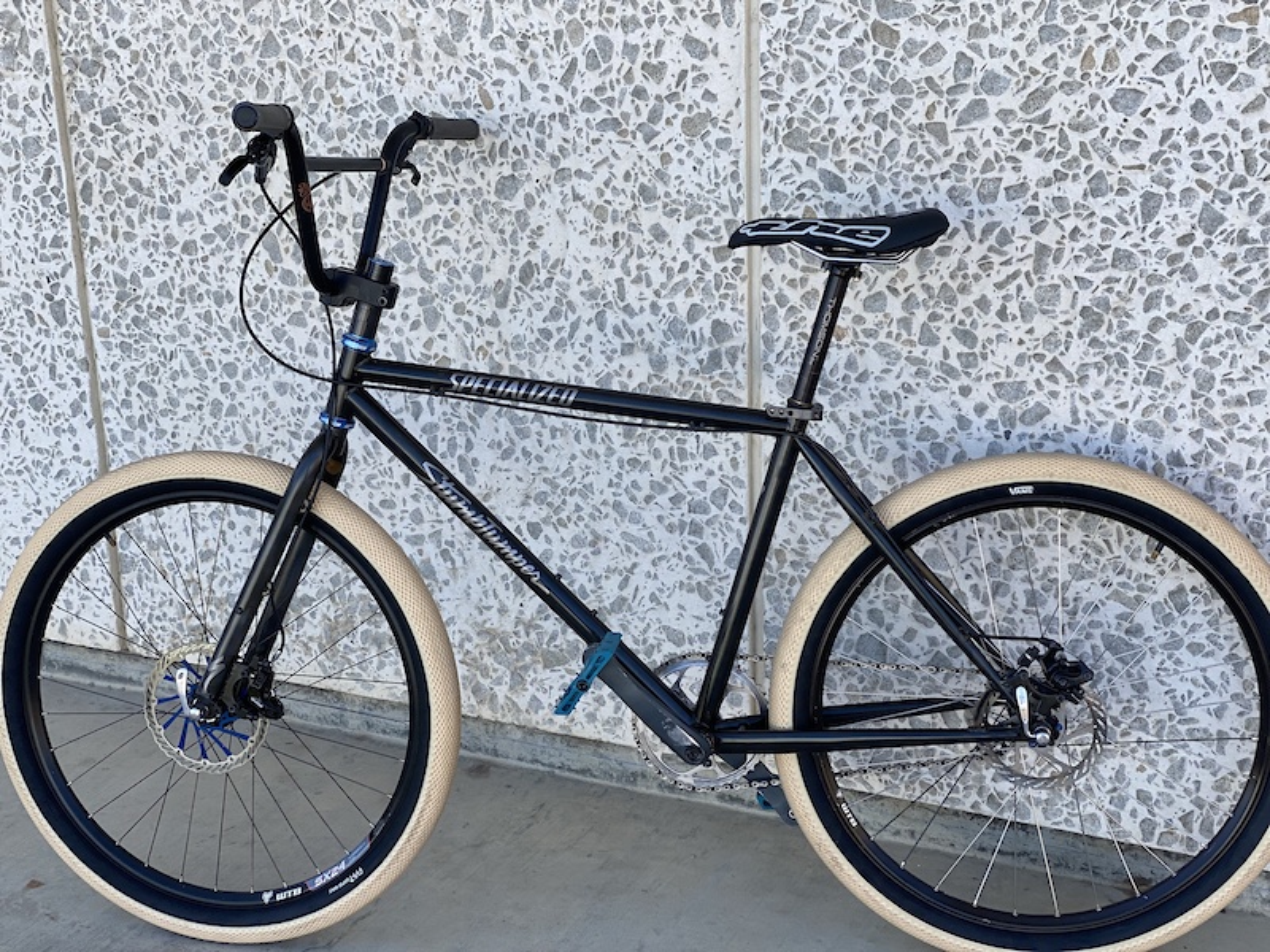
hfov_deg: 36.8
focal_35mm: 52
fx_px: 1908
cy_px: 476
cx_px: 635
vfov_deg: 28.0
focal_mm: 6
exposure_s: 1/335
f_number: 2
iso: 20
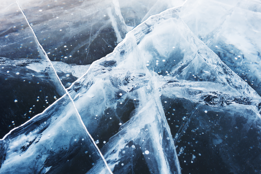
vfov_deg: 35.0
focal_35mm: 38
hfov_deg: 50.7
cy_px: 85
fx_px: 275
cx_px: 131
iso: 200
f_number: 5
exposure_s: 1/160
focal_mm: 34
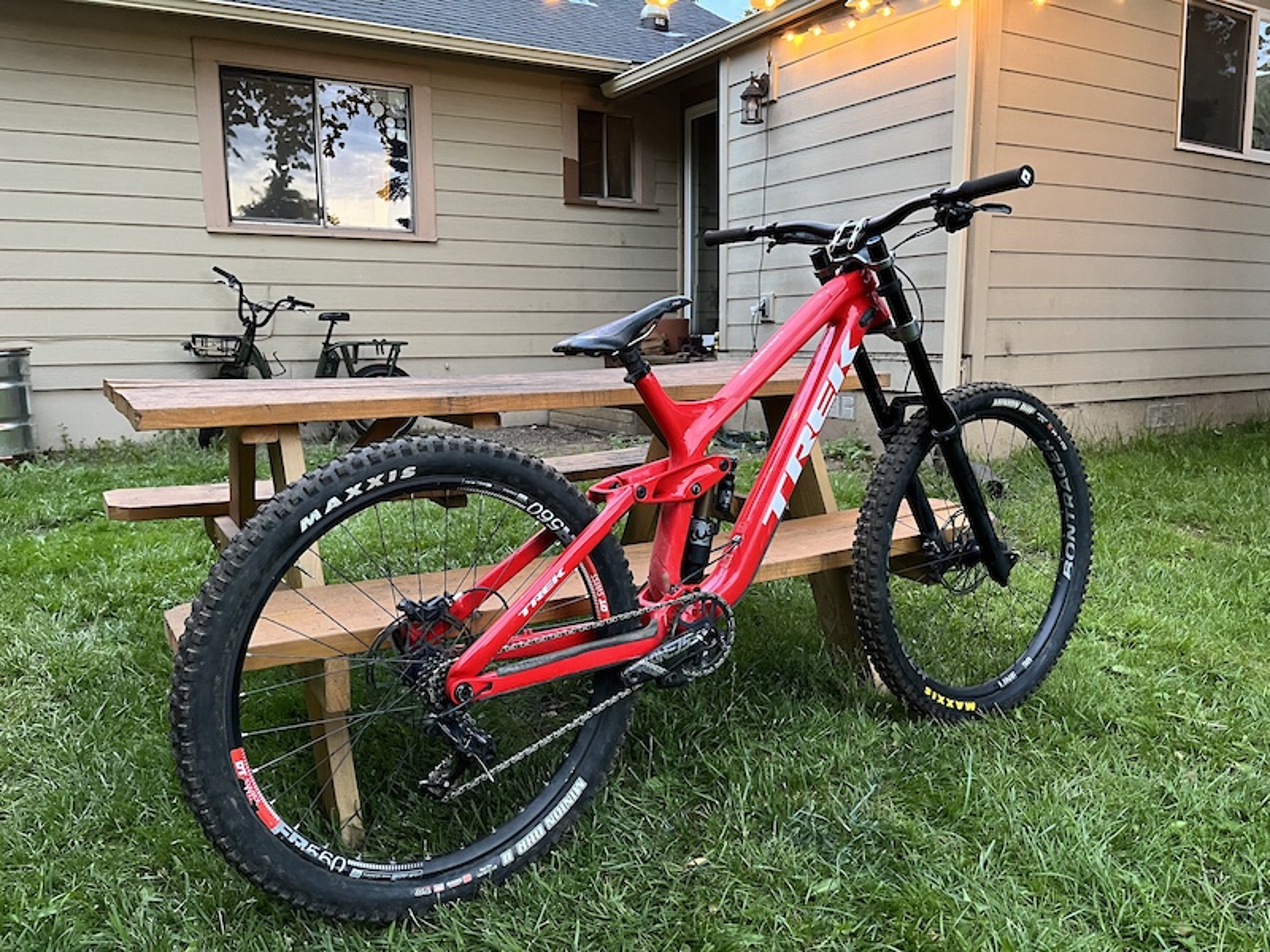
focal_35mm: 26
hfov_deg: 67.3
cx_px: 635
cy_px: 476
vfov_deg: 53.1
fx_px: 954
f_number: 1.6
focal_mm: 5.1
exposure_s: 1/40
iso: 640
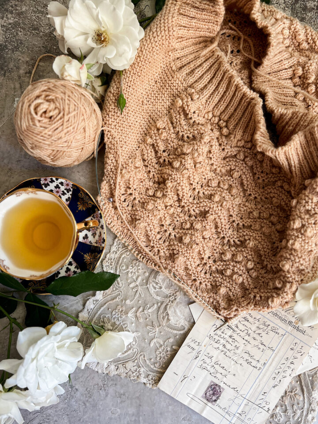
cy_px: 212
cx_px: 159
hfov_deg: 53.1
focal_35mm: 26
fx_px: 318
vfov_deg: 67.3
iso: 125
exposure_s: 1/110
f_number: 1.5
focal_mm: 5.7
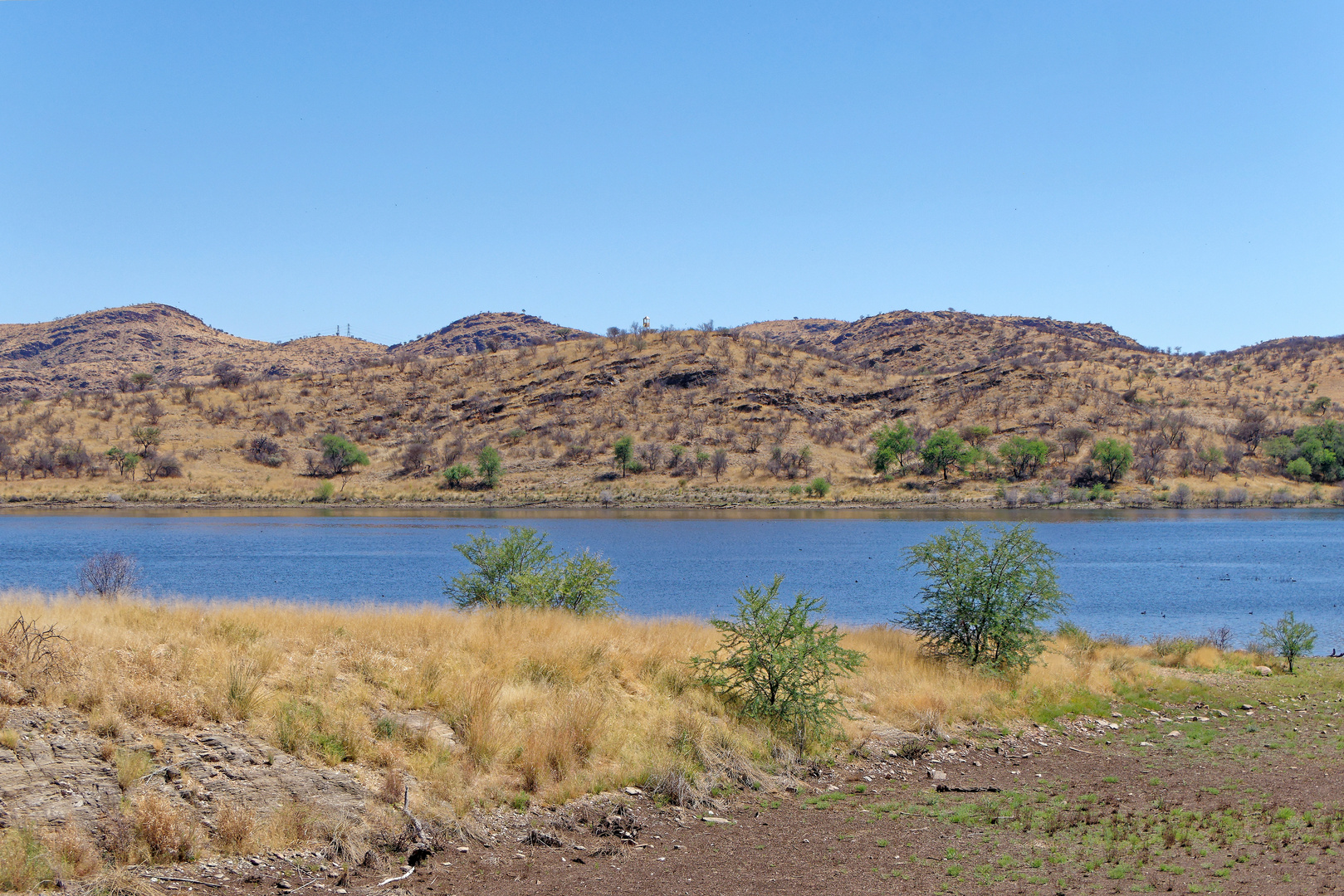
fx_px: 2838
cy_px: 448
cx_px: 672
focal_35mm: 76
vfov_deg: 18.0
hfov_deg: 26.6
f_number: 6.3
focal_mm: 27.9
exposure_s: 1/640
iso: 125
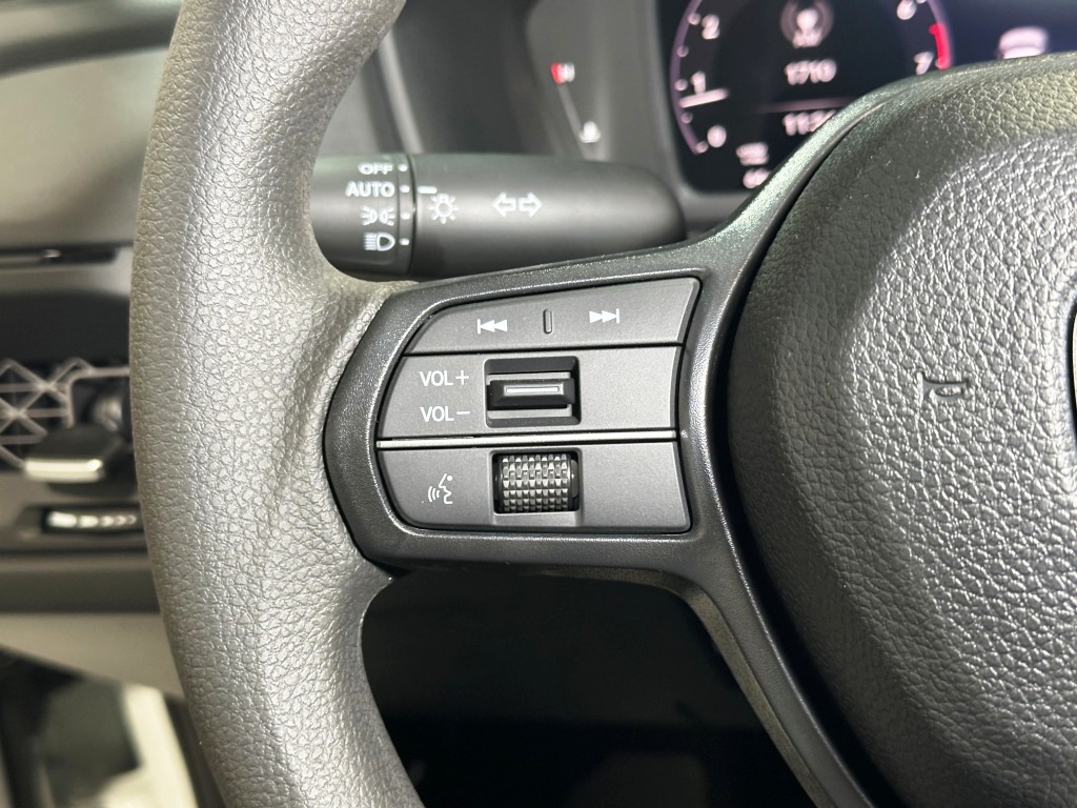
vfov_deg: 30.3
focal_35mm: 48
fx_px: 1493
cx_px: 538
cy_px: 404
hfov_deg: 39.7
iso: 400
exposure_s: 1/30
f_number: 1.78
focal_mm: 6.86
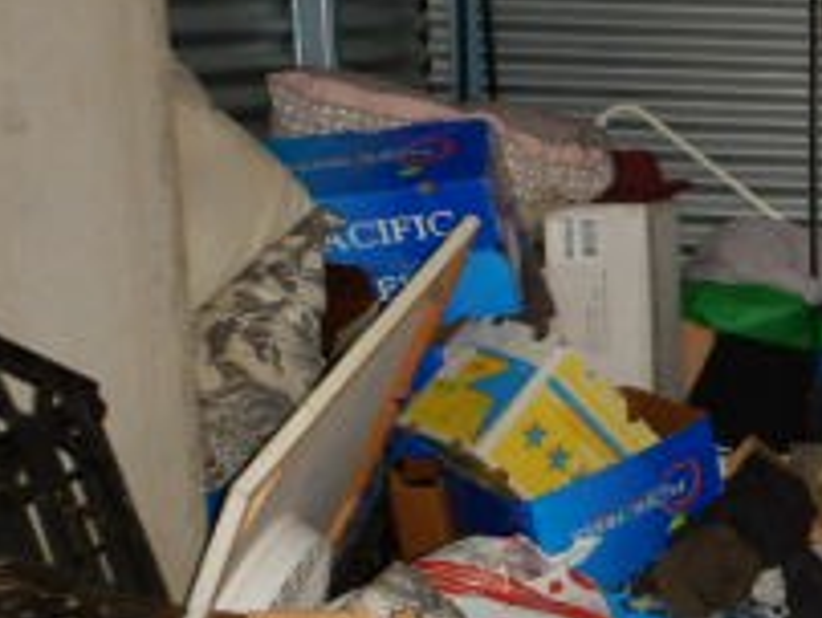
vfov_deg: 19.3
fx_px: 1807
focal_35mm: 76
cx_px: 1127
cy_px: 431
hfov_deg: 22.4
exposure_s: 1/30
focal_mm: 4.3
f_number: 2.8
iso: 220
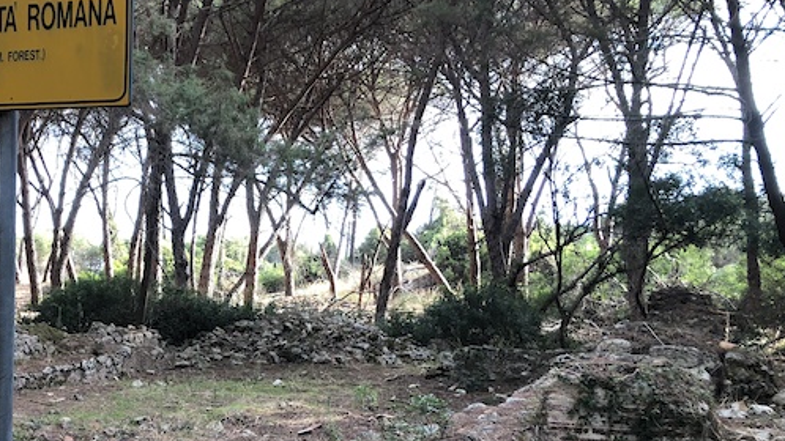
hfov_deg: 41.0
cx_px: 205
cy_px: 354
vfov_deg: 24.0
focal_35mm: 49
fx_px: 1020
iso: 40
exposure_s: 1/120
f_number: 1.8
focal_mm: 3.99
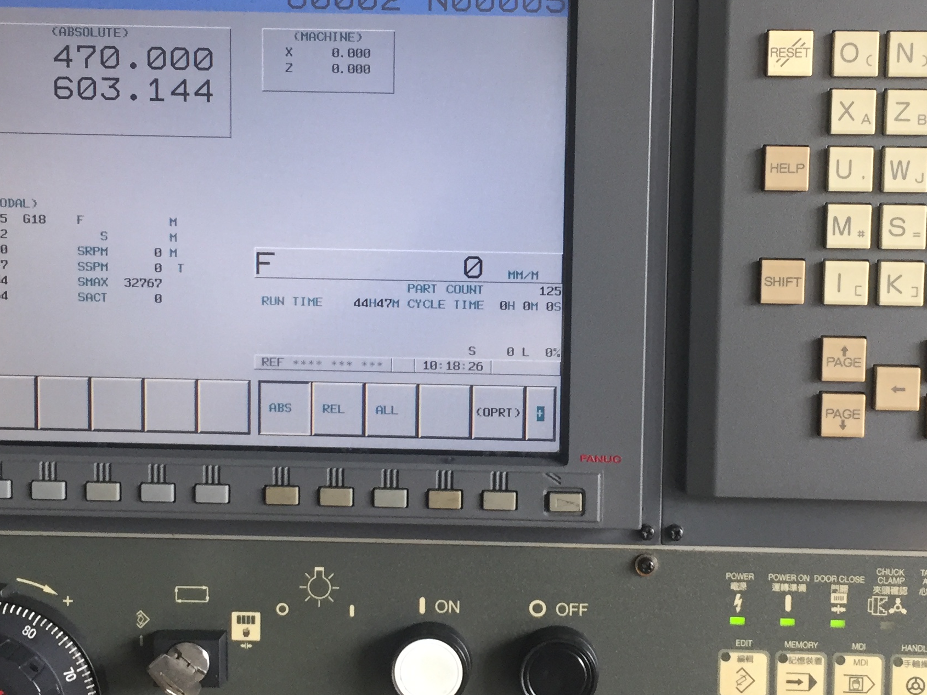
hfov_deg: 34.3
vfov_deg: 26.1
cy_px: 341
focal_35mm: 56
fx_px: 1500
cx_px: 521
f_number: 2.2
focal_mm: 4.15
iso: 50
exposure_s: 1/33
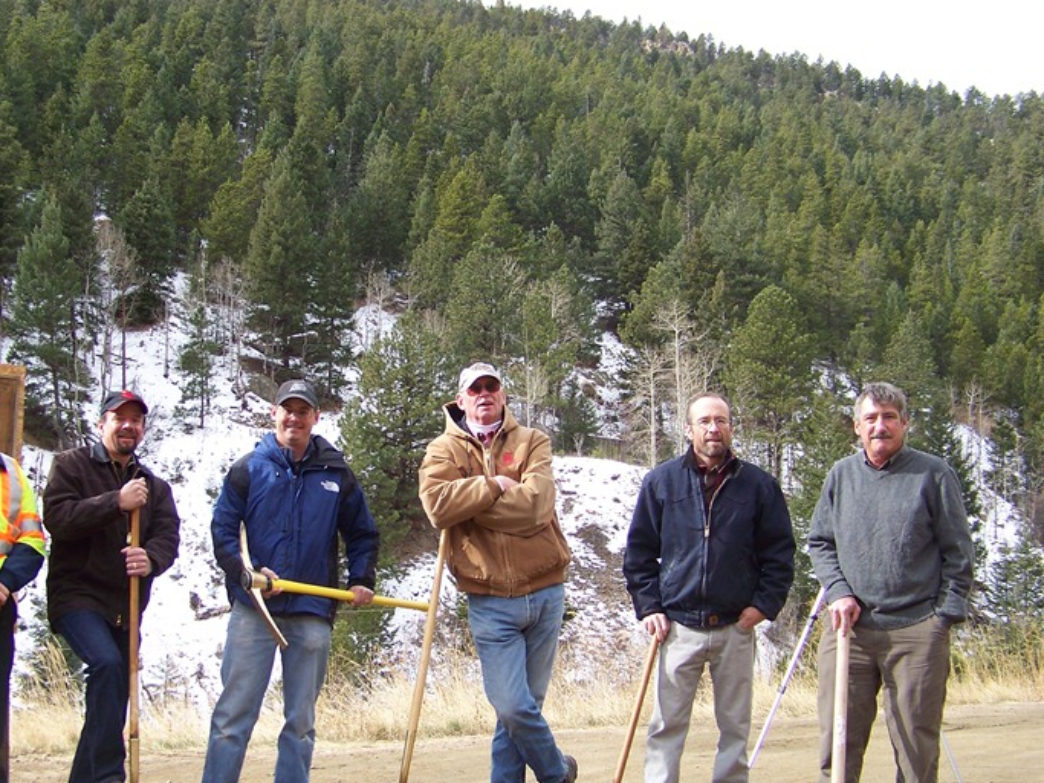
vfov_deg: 33.5
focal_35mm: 43
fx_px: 1297
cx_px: 442
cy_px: 439
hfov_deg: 43.7
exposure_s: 1/320
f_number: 2.8
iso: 65
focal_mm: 5.85
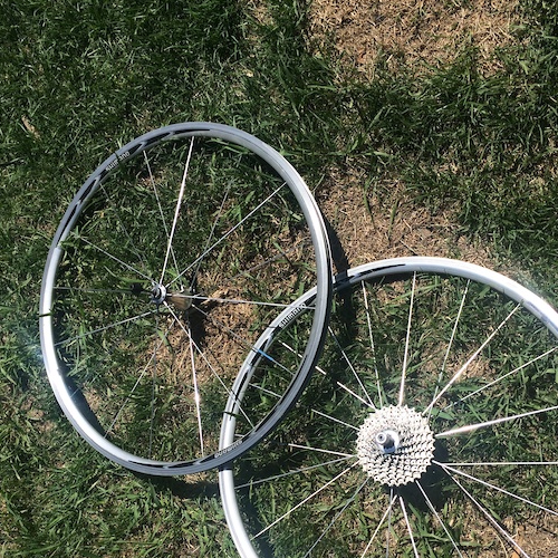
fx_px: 748
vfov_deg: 40.7
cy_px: 347
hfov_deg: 40.9
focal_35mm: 41
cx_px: 310
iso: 32
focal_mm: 4.15
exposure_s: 1/2564
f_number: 2.2
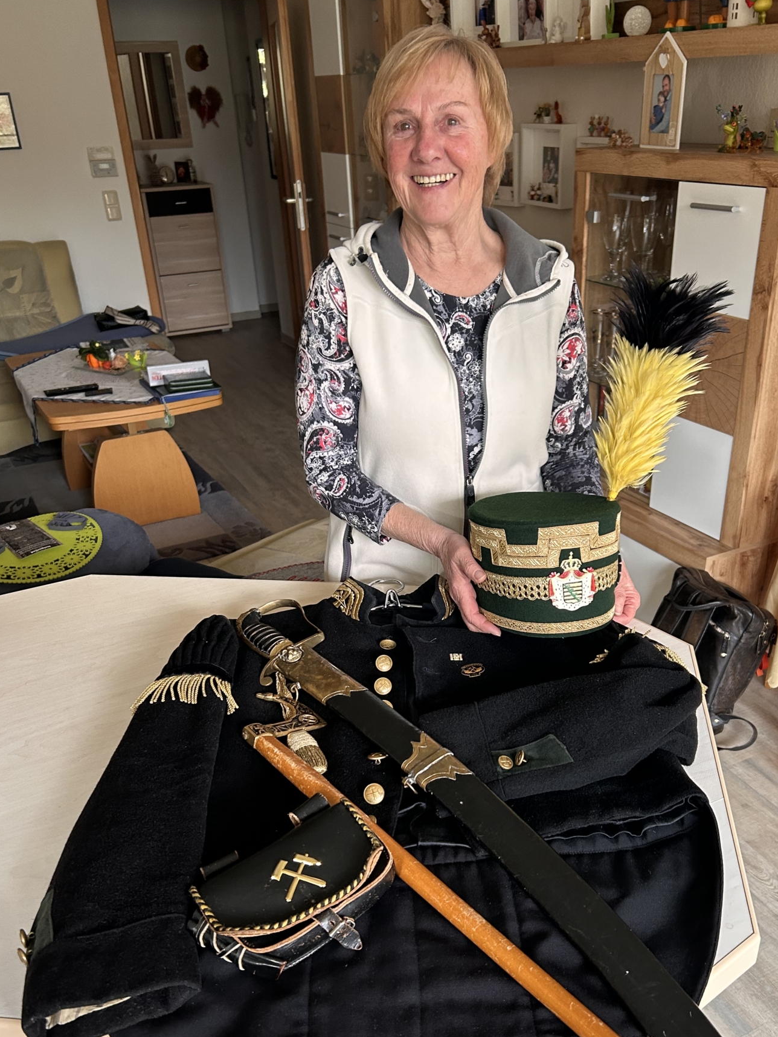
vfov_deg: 58.0
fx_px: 929
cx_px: 439
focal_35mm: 31
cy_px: 614
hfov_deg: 45.3
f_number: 1.5
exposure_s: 1/60
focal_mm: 5.7
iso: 200
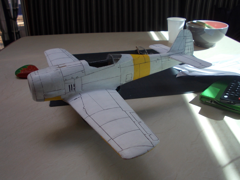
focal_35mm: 38
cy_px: 90
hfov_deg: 49.0
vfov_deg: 37.7
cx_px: 120
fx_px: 263
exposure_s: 1/80
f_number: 3.1
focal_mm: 5.3
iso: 80
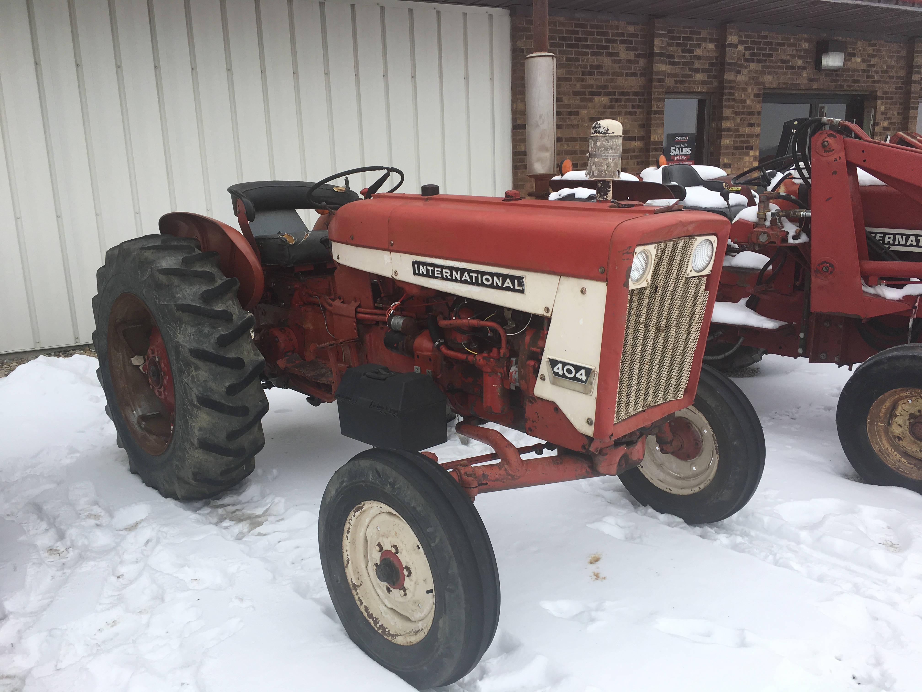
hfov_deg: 61.7
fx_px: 772
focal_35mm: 29
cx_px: 461
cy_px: 346
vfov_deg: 48.2
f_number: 2.2
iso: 25
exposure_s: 1/1068
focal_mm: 4.15
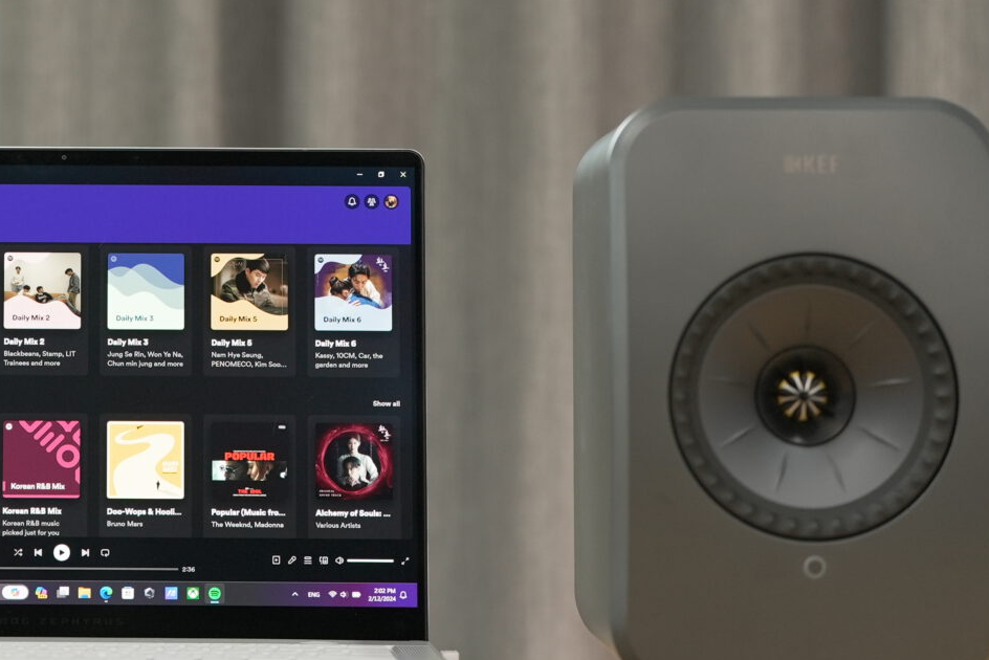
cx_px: 62
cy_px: 161
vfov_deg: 7.8
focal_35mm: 177
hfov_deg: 11.5
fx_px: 4864
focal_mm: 87
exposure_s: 1/80
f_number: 3.2
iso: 1000
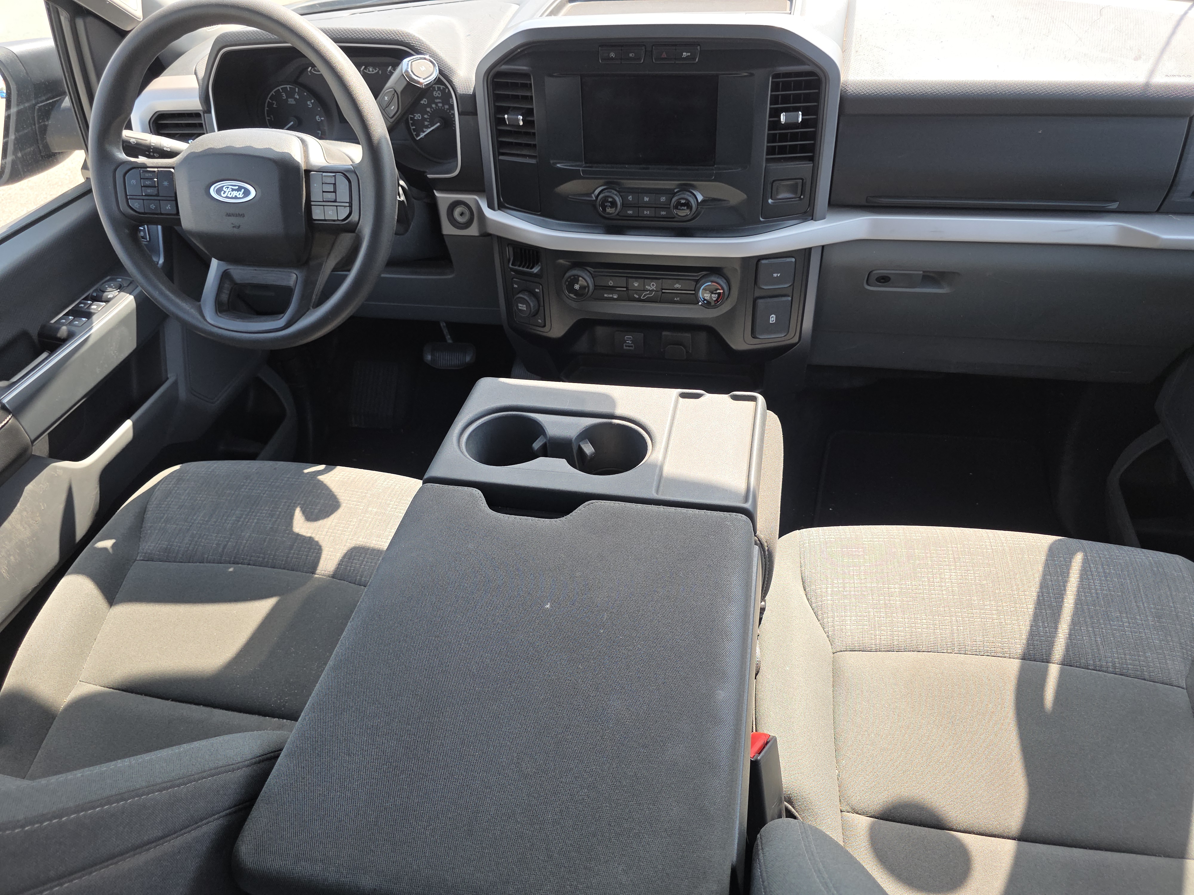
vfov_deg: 58.9
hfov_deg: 73.9
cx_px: 597
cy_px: 448
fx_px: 793
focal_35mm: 23
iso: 50
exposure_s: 1/359
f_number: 1.7
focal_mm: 6.3
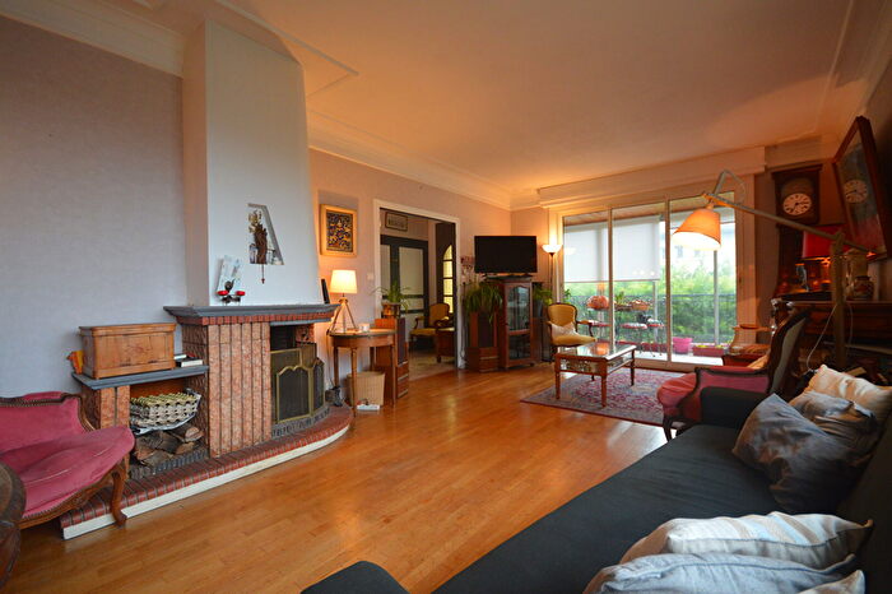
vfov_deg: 77.3
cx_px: 446
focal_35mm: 15
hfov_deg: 100.4
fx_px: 371
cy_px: 297
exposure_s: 1/60
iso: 800
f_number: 4
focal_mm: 10
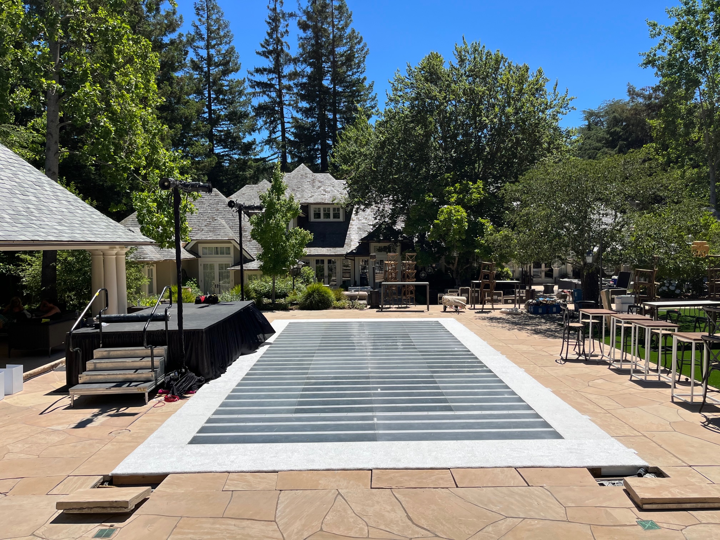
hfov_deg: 67.3
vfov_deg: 53.1
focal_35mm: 26
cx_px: 360
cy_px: 270
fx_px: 541
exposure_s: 1/4651
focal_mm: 5.1
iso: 50
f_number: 1.6
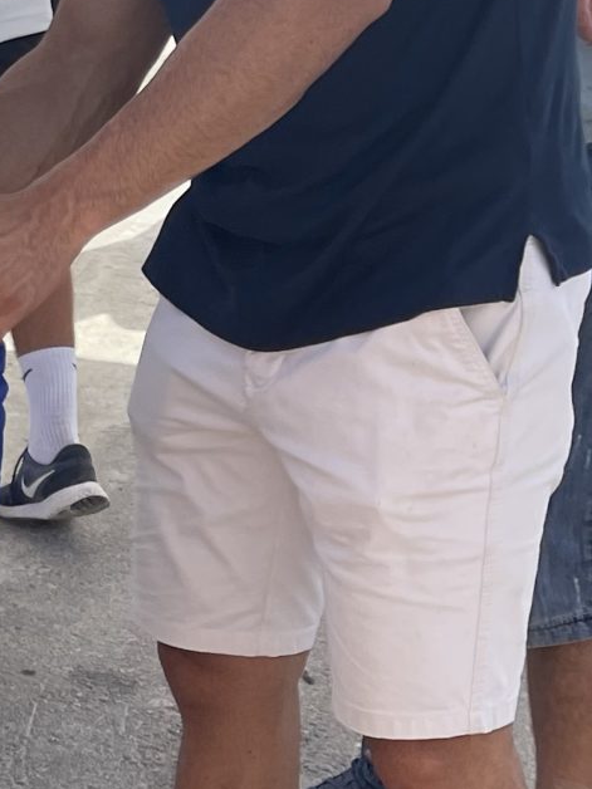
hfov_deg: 12.3
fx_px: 2417
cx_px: -613
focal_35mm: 106
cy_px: 725
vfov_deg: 18.2
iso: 32
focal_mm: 5.1
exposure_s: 1/1339
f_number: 1.6
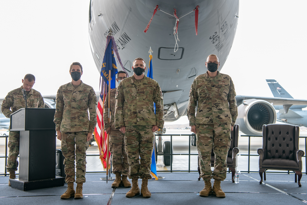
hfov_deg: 44.5
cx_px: 154
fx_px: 375
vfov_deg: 30.5
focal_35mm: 44
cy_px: 102
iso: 100
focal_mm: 44
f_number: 5
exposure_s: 1/100
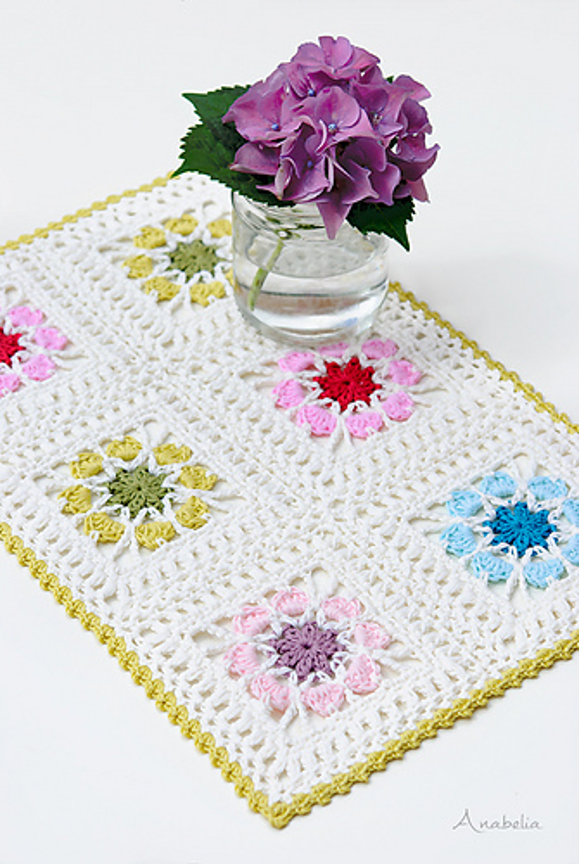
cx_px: 290
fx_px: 2164
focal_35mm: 90
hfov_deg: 15.2
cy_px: 432
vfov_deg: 22.6
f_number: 6.3
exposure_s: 1/640
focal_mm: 60
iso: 100
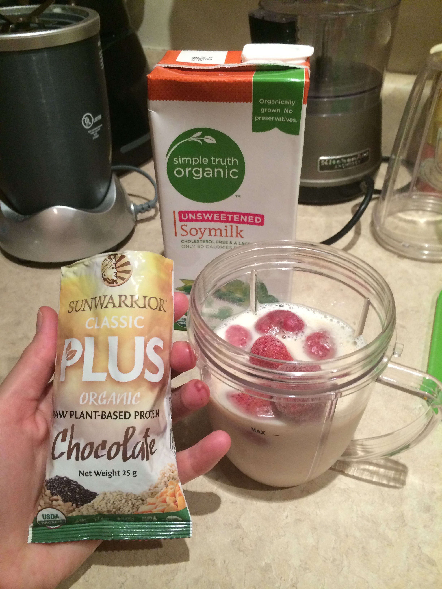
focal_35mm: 30
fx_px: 511
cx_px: 221
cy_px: 294
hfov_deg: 46.8
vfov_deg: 60.0
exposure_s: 1/30
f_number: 2.2
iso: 160
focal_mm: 4.12
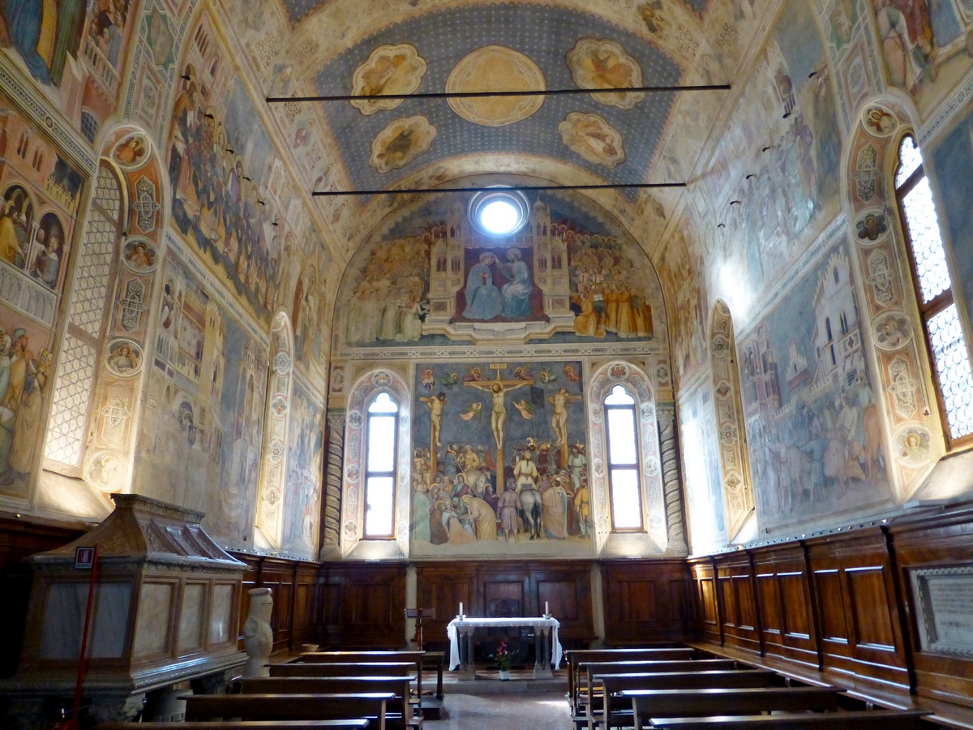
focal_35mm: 24
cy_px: 365
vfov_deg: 56.8
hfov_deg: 71.6
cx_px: 486
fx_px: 675
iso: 400
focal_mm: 4.3
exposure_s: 1/20
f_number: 3.3
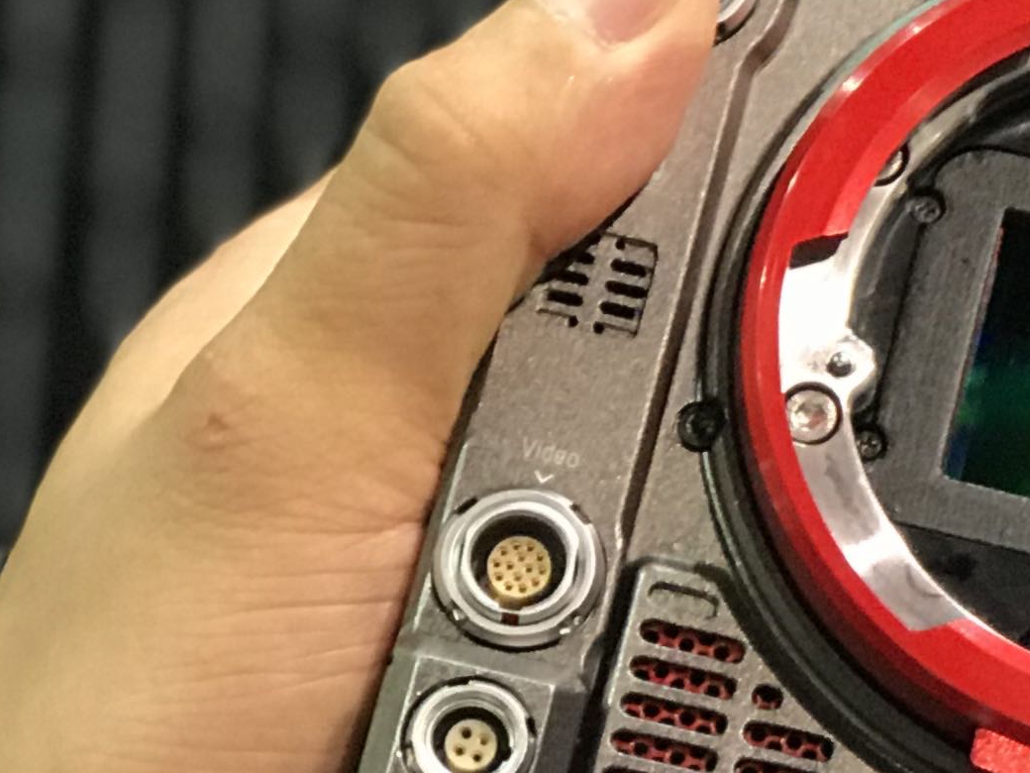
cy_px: 416
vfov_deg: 6.7
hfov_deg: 8.7
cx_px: 1683
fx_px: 6576
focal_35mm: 221
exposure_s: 1/50
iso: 250
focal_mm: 6.6
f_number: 2.8
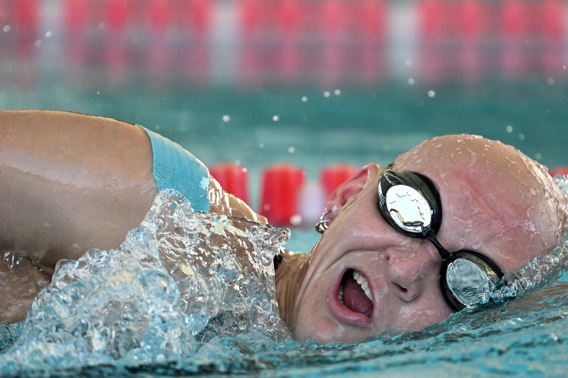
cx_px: 284
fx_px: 9463
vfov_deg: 2.3
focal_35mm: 600
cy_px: 189
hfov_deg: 3.4
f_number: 5.6
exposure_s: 1/1600
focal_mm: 400
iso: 3200
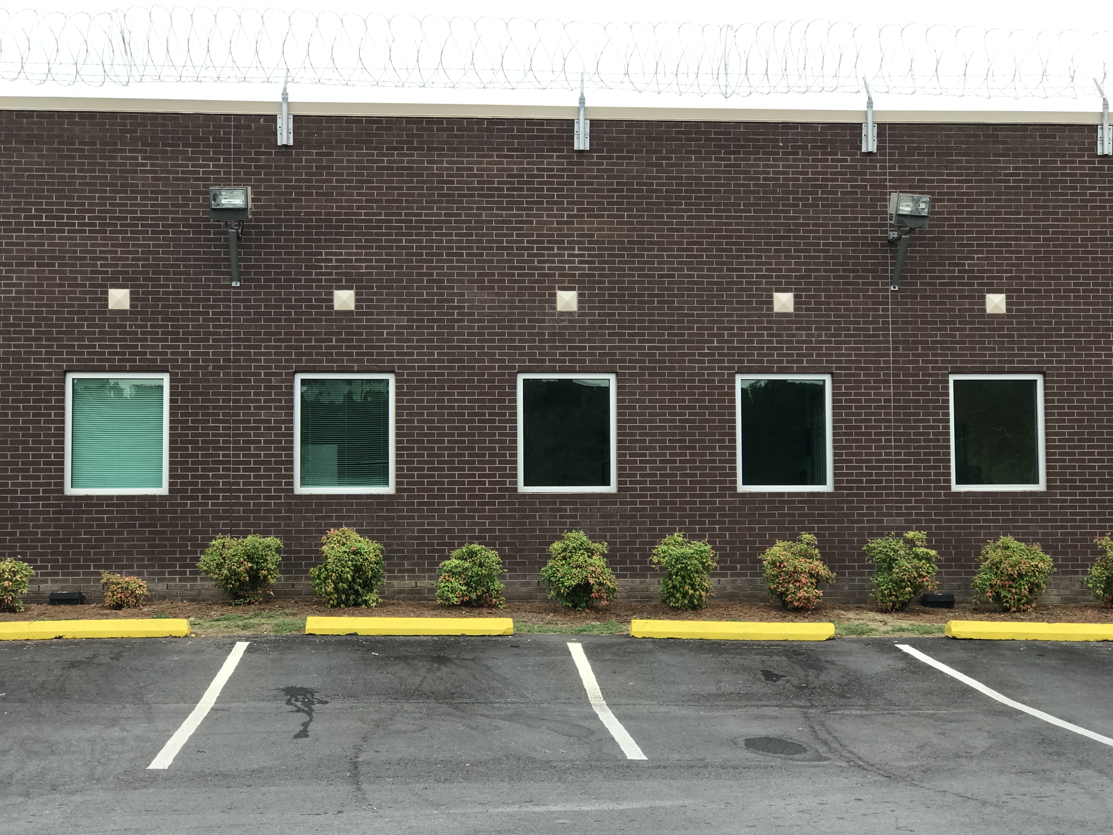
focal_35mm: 57
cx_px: 556
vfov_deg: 25.7
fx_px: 1833
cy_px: 418
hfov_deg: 33.8
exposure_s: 1/142
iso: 20
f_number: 2.8
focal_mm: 6.6
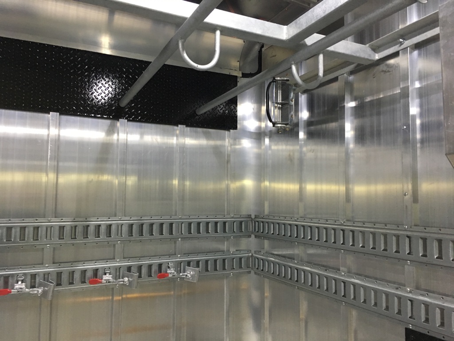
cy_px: 170
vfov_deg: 48.2
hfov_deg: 61.7
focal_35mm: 29
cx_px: 227
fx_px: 380
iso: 160
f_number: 2.2
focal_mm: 4.15
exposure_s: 1/30
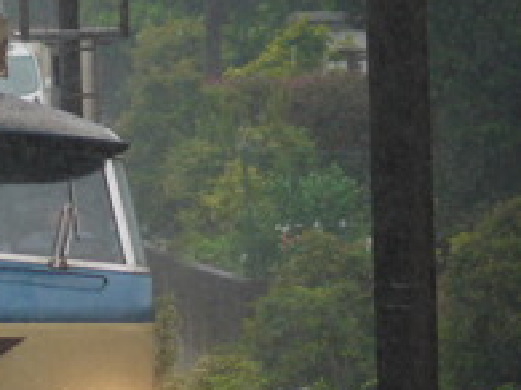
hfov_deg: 1.5
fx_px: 19795
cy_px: 275
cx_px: -297
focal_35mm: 1316
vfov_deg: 1.1
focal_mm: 200
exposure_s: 1/500
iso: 400
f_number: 5.6
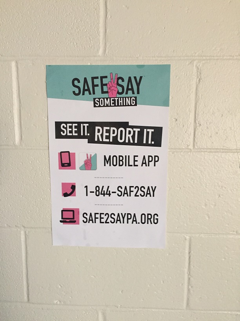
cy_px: 160
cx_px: 120
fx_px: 268
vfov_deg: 61.7
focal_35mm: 29
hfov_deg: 48.2
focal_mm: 4.15
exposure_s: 1/24
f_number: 2.2
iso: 250
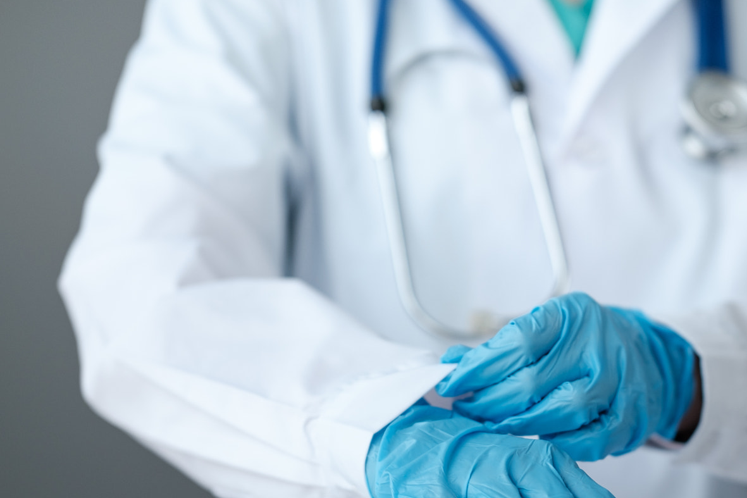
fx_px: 4066
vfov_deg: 7.0
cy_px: 414
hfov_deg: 10.5
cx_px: 531
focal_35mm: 196
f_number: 1.2
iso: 125
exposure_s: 1/1600
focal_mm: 75
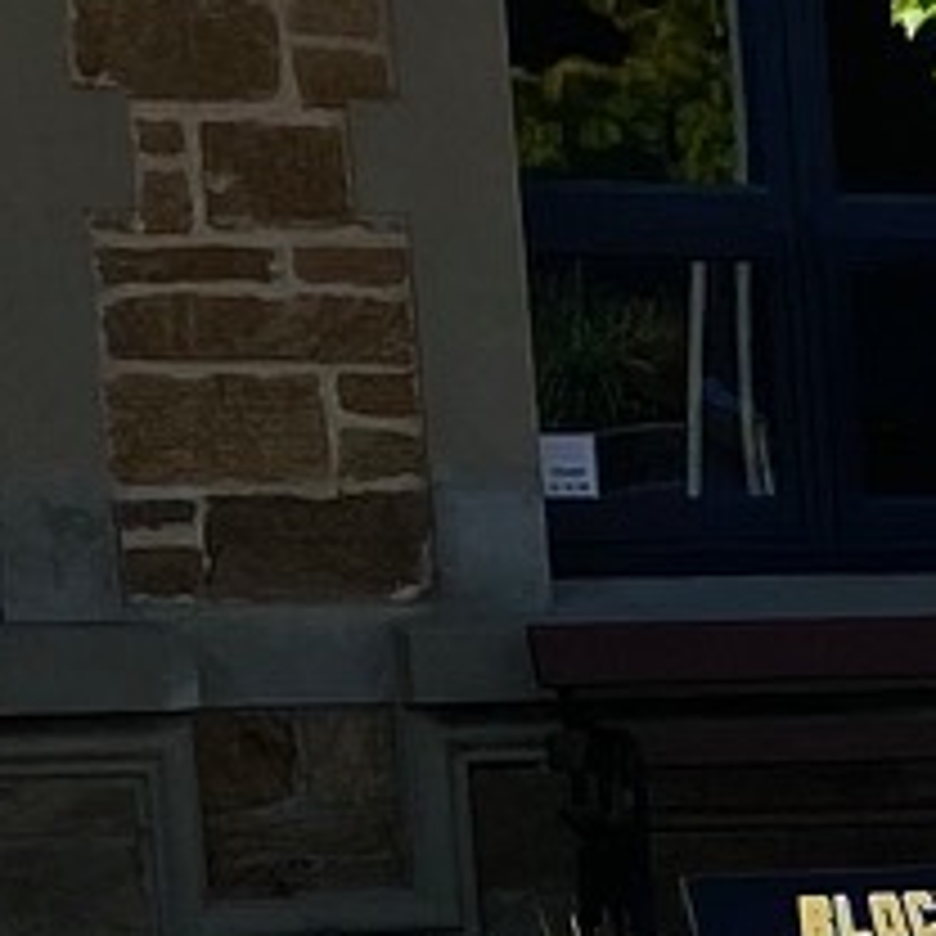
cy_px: 2128
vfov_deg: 7.4
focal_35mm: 223
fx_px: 6822
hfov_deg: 6.6
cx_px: 3438
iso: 32
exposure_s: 1/2890
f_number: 1.8
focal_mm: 4.25
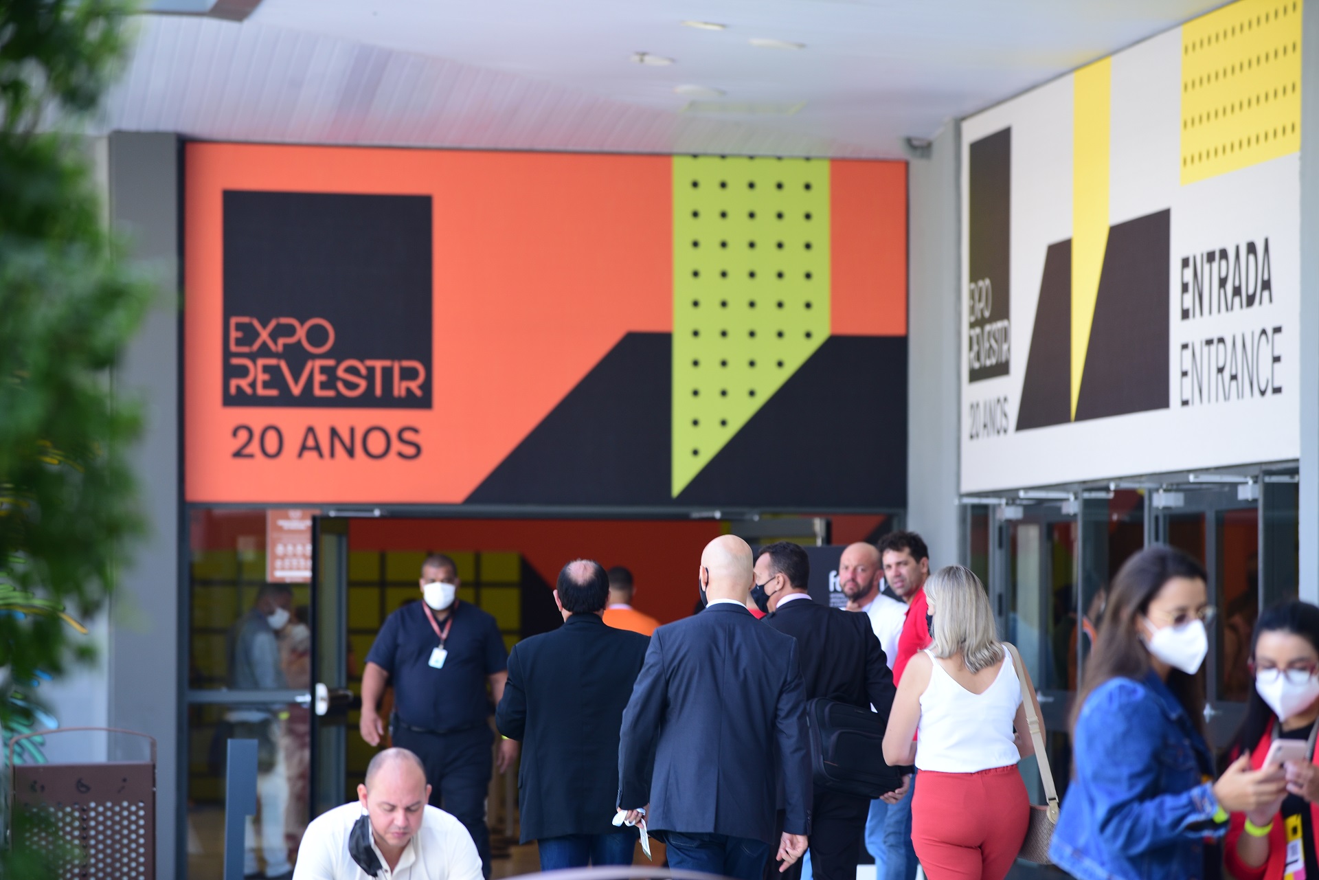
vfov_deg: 7.9
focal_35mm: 175
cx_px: 660
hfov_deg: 11.7
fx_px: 6413
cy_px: 440
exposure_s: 1/200
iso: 400
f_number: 4.5
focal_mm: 175
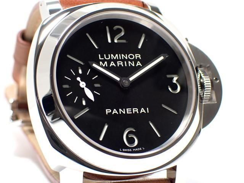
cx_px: 122
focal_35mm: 82
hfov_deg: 23.8
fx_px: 578
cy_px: 92
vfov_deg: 18.0
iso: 400
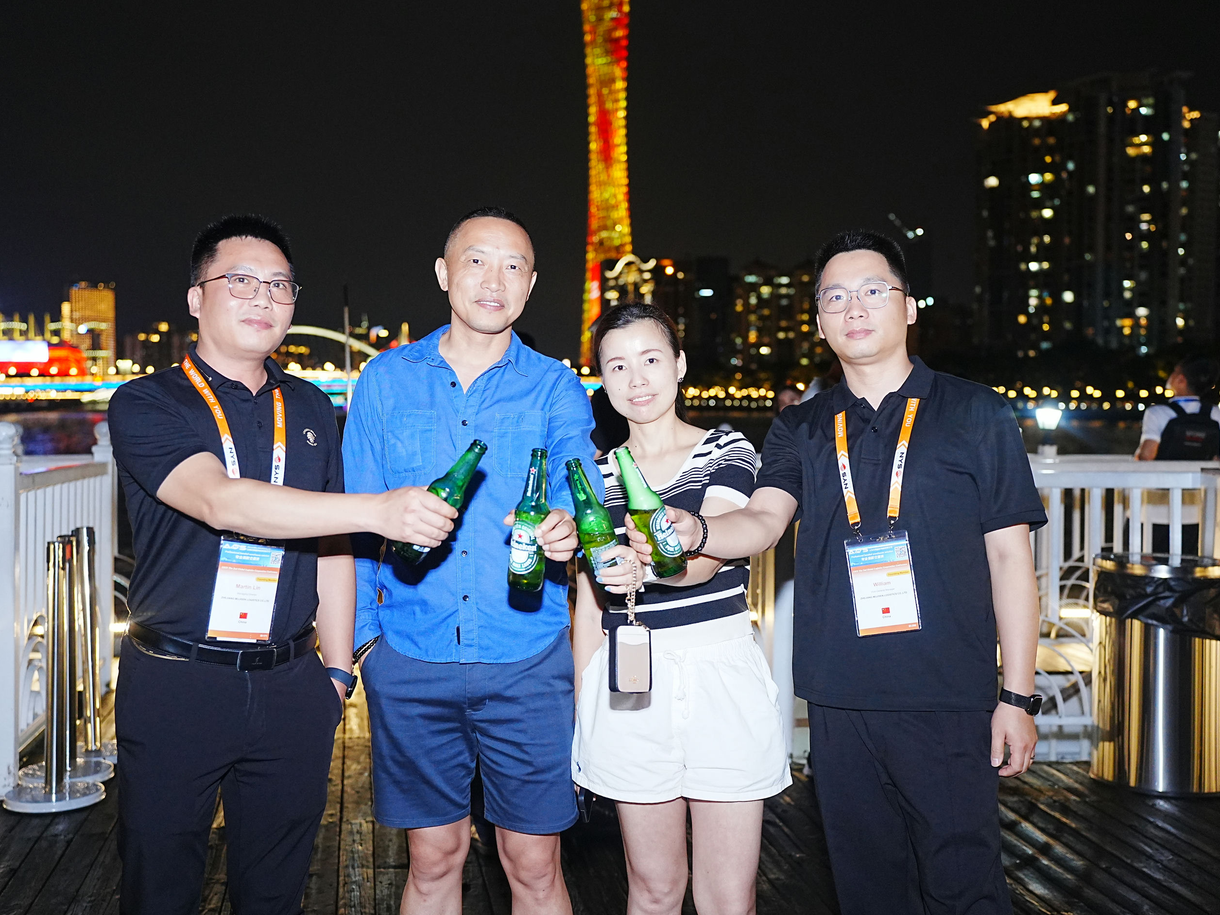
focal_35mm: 43
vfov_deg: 33.6
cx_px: 586
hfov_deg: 43.8
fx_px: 1516
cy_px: 451
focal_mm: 39
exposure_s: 1/100
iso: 3200
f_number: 2.8
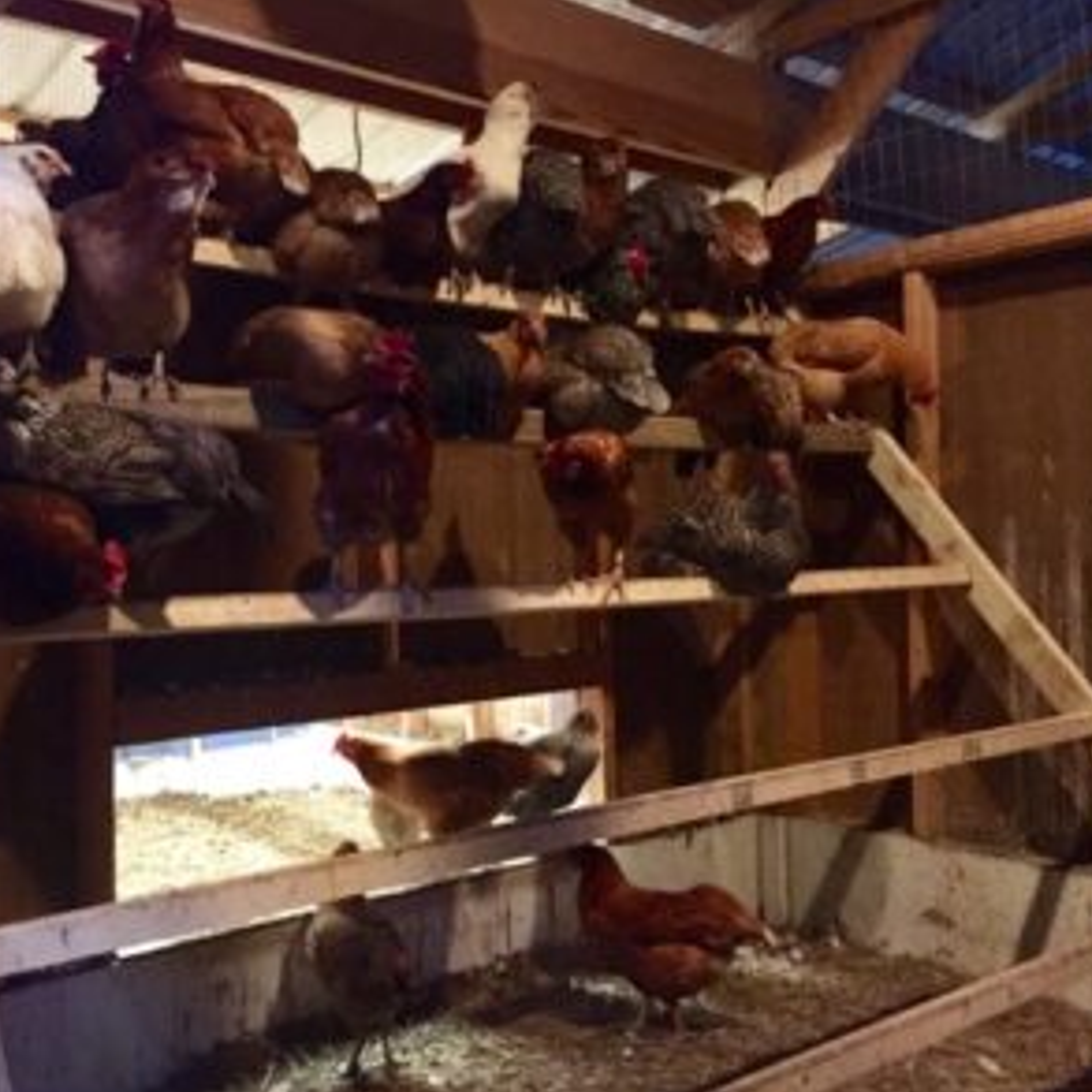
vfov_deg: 47.2
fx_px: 1249
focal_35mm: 35
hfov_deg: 47.2
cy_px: 552
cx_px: 518
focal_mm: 4.15
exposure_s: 1/15
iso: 400
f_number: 2.2
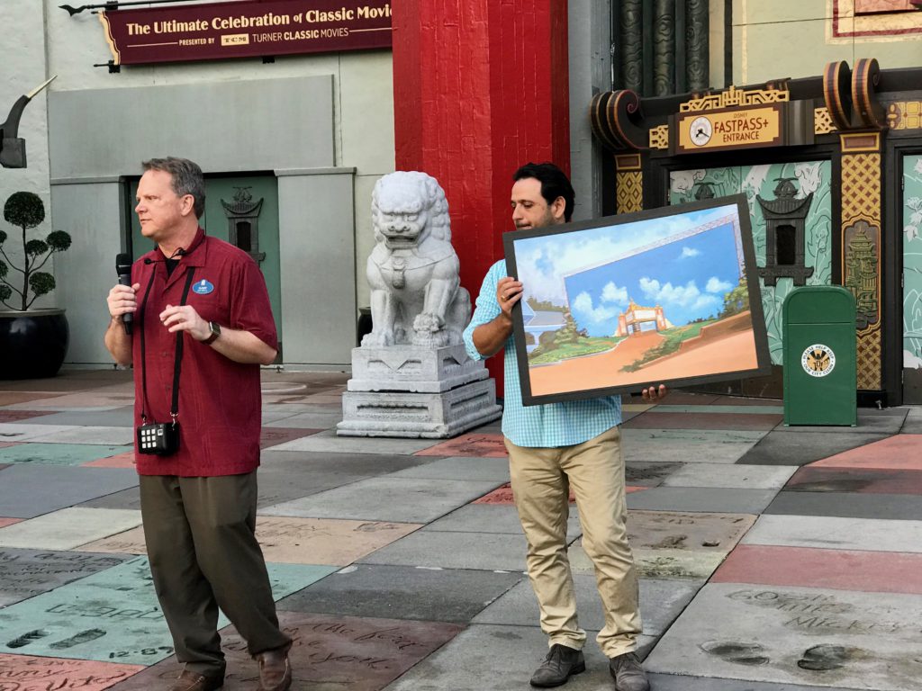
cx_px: 461
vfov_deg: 25.7
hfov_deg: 33.8
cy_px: 346
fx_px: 1518
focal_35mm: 57
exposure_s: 1/60
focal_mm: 6.6
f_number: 2.8
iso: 50
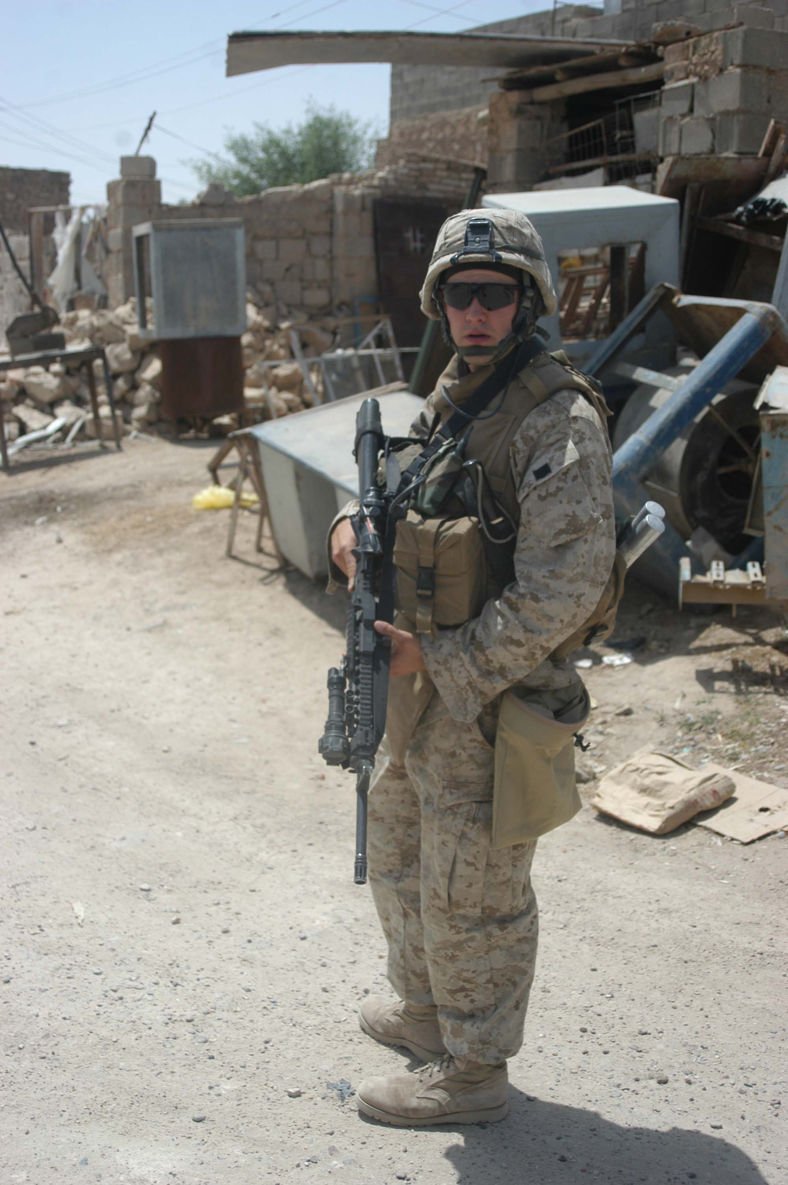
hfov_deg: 28.0
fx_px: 1579
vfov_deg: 41.1
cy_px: 592
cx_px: 394
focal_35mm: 48
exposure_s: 1/2000
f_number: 3.8
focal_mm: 32
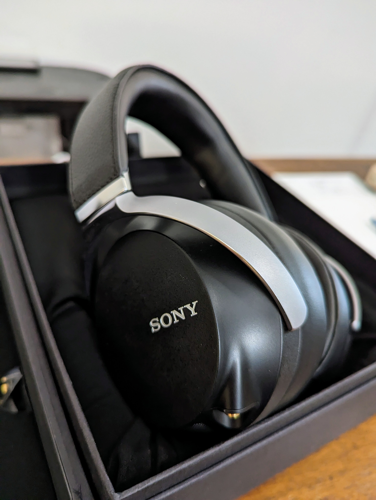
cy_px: 250
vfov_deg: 71.5
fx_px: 347
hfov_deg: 56.9
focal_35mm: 24
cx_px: 188
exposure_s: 1/24
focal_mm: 6.81
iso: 766
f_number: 1.85
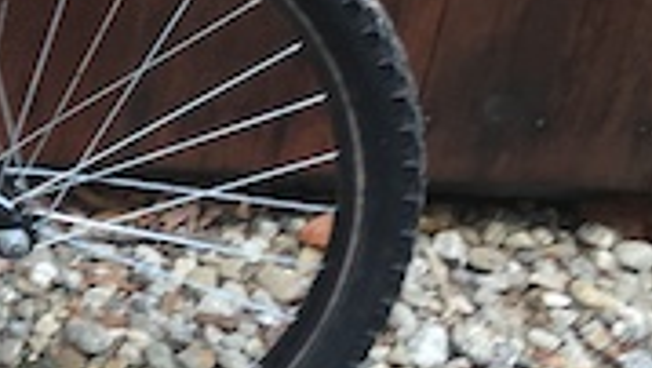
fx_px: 2439
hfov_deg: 13.3
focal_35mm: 141
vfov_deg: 8.6
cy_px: -15
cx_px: -619
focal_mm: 4.15
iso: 32
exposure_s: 1/60
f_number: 2.2
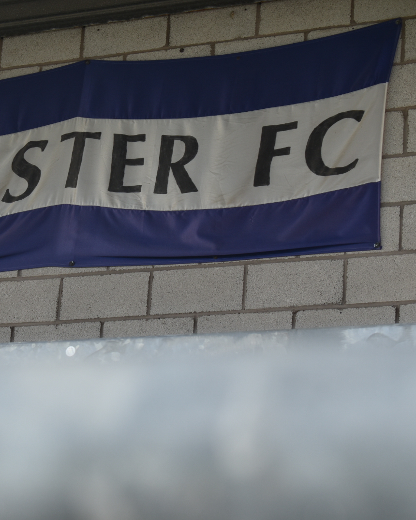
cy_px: 260
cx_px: 71
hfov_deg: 13.1
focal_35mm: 117
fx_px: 1796
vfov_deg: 16.5
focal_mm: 55
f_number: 7.1
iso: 200
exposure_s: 1/250
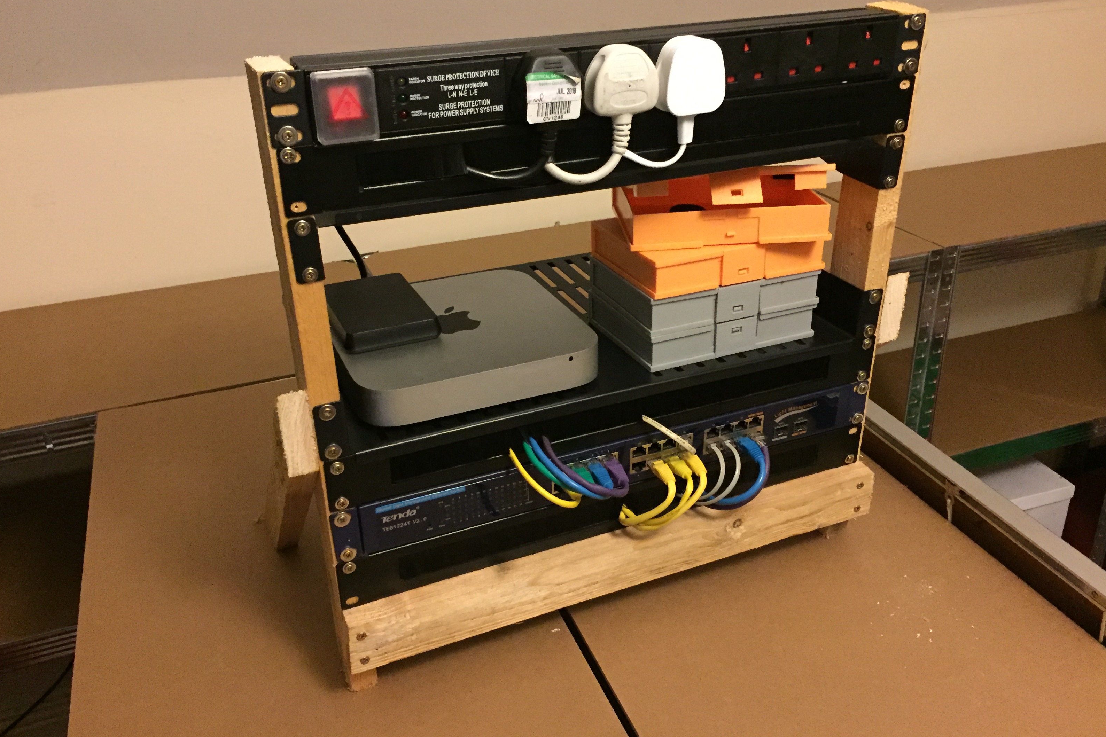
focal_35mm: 31
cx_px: 553
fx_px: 952
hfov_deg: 60.3
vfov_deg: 42.3
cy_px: 328
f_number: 2.2
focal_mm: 4.15
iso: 500
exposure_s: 1/17
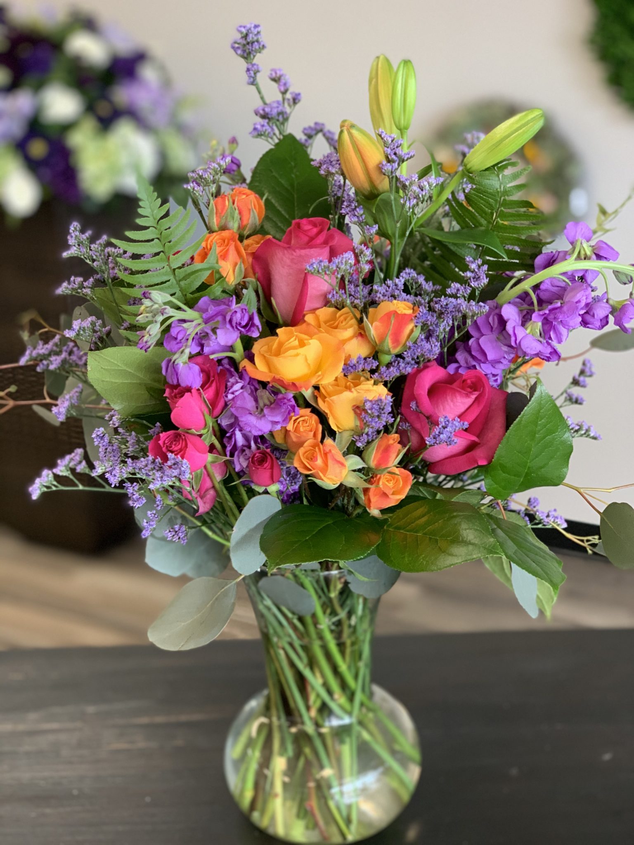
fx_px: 1270
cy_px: 422
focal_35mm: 52
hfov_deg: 28.0
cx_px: 317
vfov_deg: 36.8
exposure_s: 1/60
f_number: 2.4
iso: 160
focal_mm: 6
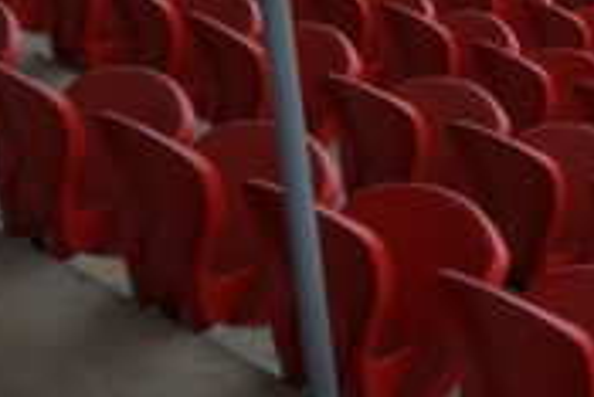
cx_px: 845
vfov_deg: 11.3
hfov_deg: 16.6
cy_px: -287
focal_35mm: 114
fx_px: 1881
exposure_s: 1/1250
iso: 400
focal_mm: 13
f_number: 4.8
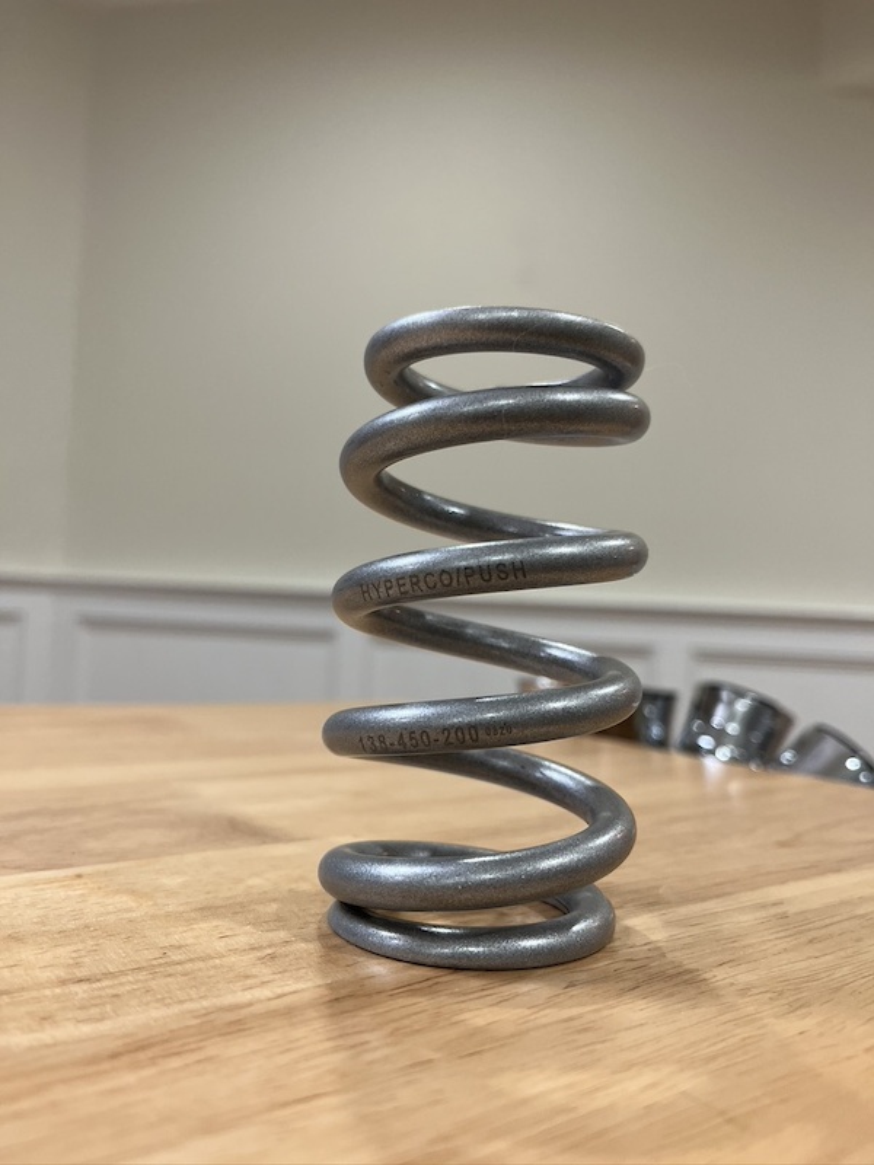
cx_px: 437
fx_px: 875
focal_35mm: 26
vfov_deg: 67.3
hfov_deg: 53.1
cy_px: 582
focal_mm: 5.1
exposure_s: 1/60
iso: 160
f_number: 1.6
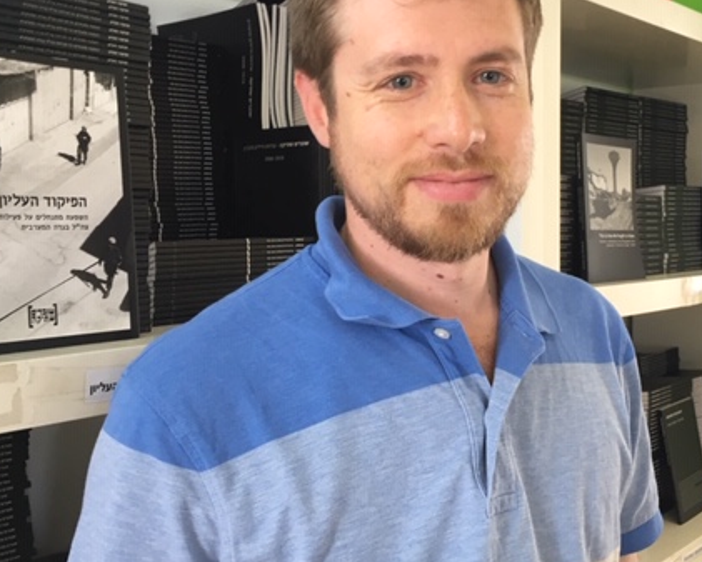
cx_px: 455
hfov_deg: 42.4
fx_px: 894
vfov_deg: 34.8
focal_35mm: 43
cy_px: 230
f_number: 2.2
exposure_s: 1/33
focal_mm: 4.15
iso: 64
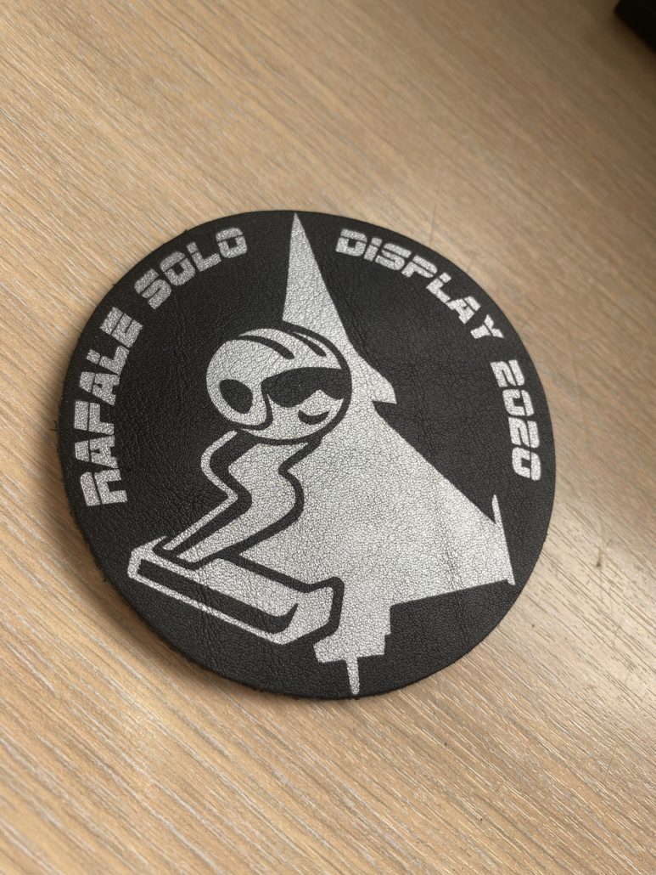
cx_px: 328
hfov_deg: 53.1
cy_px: 438
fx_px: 657
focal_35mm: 26
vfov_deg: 67.3
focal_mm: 4.25
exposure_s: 1/121
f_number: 1.8
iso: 40
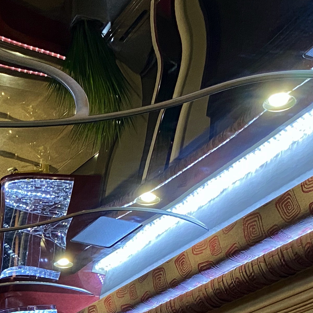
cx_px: -66
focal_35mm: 77
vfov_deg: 21.2
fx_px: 788
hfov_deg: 20.9
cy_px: 354
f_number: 1.8
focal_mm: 4.25
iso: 400
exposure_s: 1/51
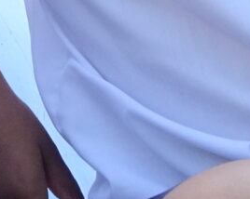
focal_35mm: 179
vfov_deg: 8.2
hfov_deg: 10.4
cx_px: -133
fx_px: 1323
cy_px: -186
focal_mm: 4.1
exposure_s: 1/125
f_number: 3.5
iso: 100
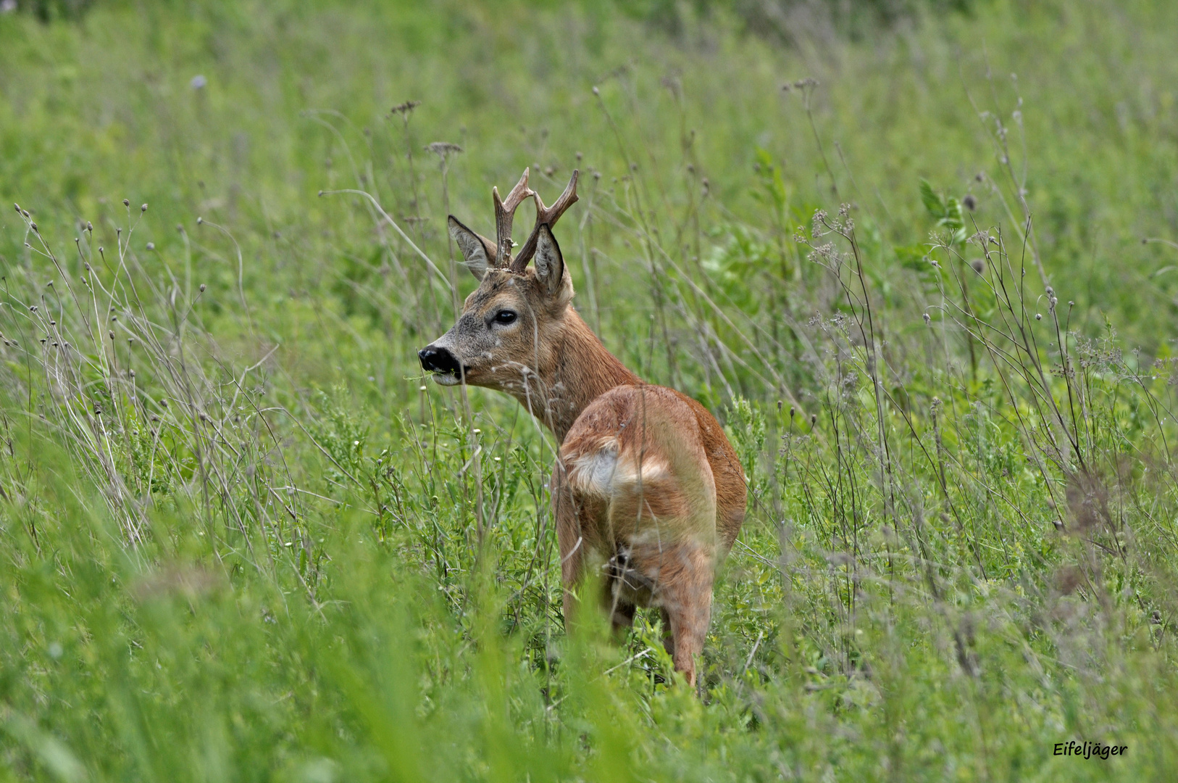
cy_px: 392
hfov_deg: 5.3
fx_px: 12746
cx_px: 589
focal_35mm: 390
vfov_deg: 3.5
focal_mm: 260
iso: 400
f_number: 5.6
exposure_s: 1/800
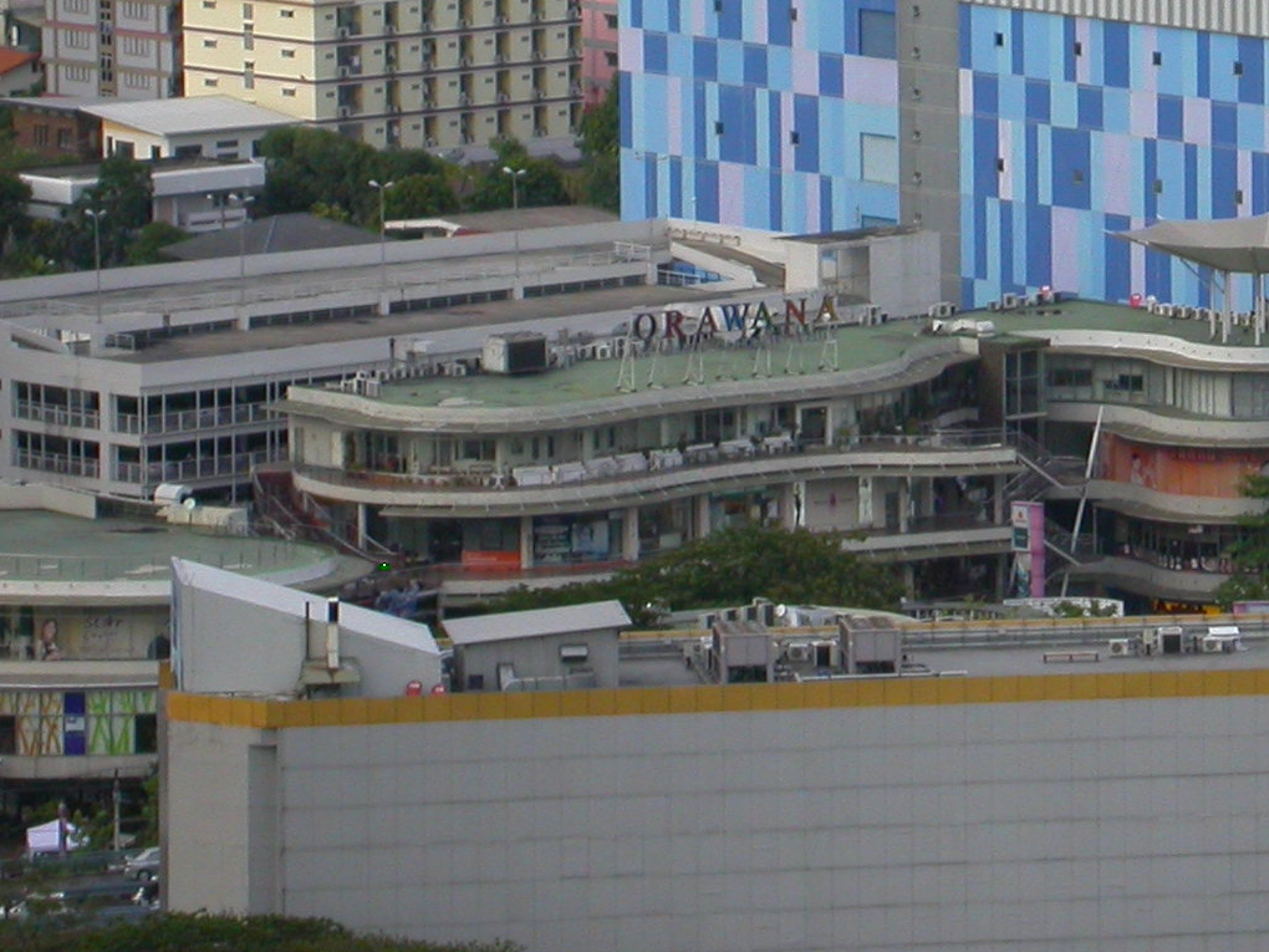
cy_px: 195
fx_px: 12574
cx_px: 1341
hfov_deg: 5.8
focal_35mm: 343
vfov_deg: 4.3
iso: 100
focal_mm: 32
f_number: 5.1
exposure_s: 1/143
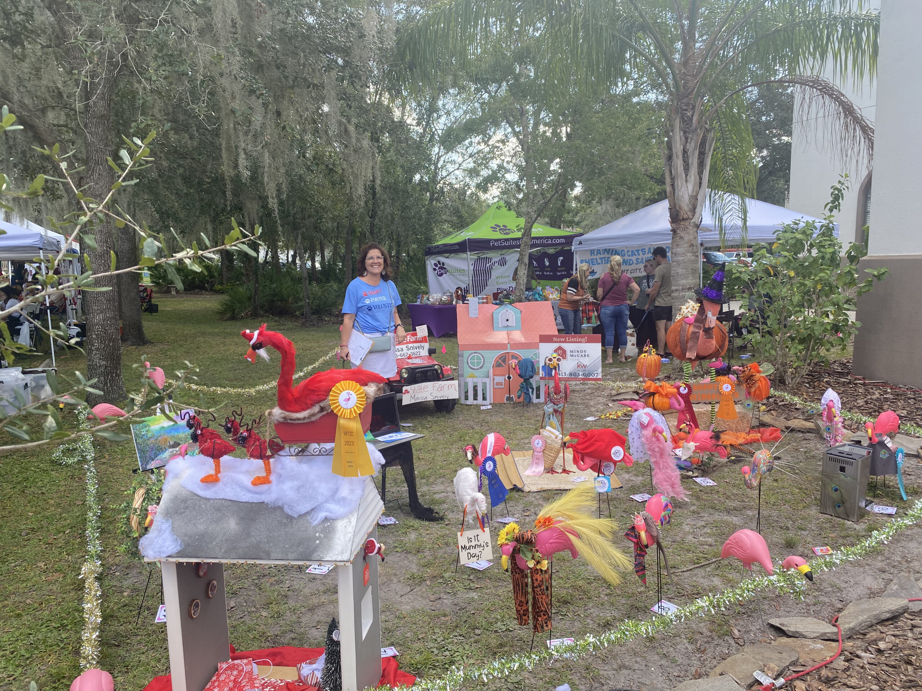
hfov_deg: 67.3
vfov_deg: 53.1
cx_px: 461
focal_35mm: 26
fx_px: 693
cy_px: 346
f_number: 1.8
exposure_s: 1/369
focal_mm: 4.25
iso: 32
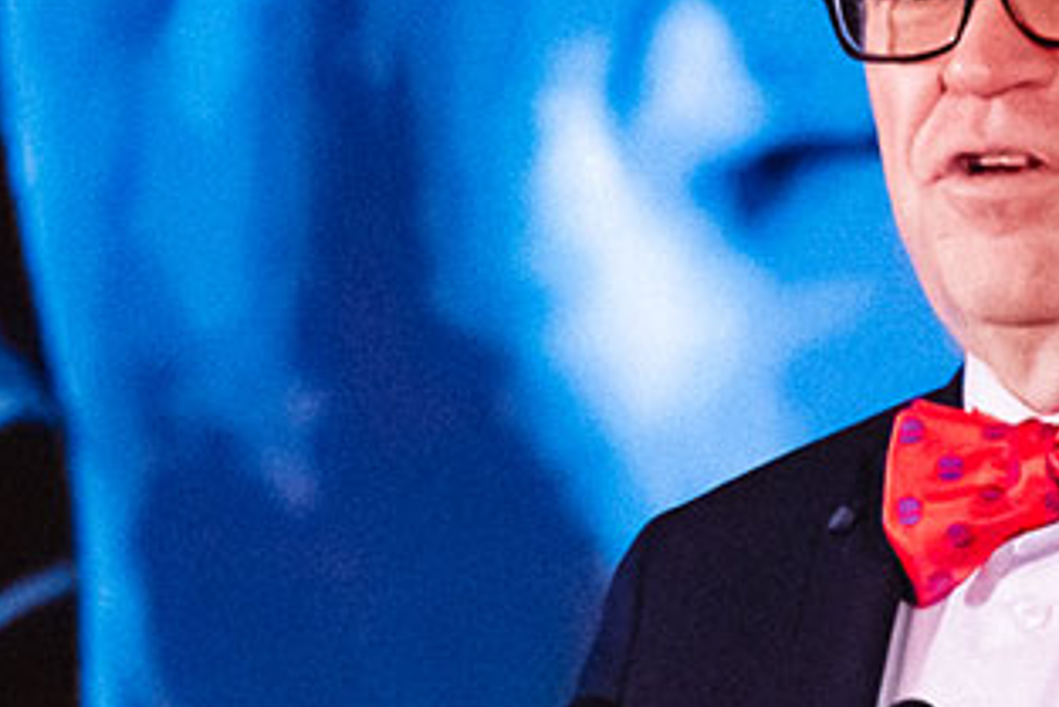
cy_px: 10
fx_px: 45114
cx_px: 1018
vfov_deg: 0.9
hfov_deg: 1.3
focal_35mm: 1533
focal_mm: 200
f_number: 4.5
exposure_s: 1/200
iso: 1600
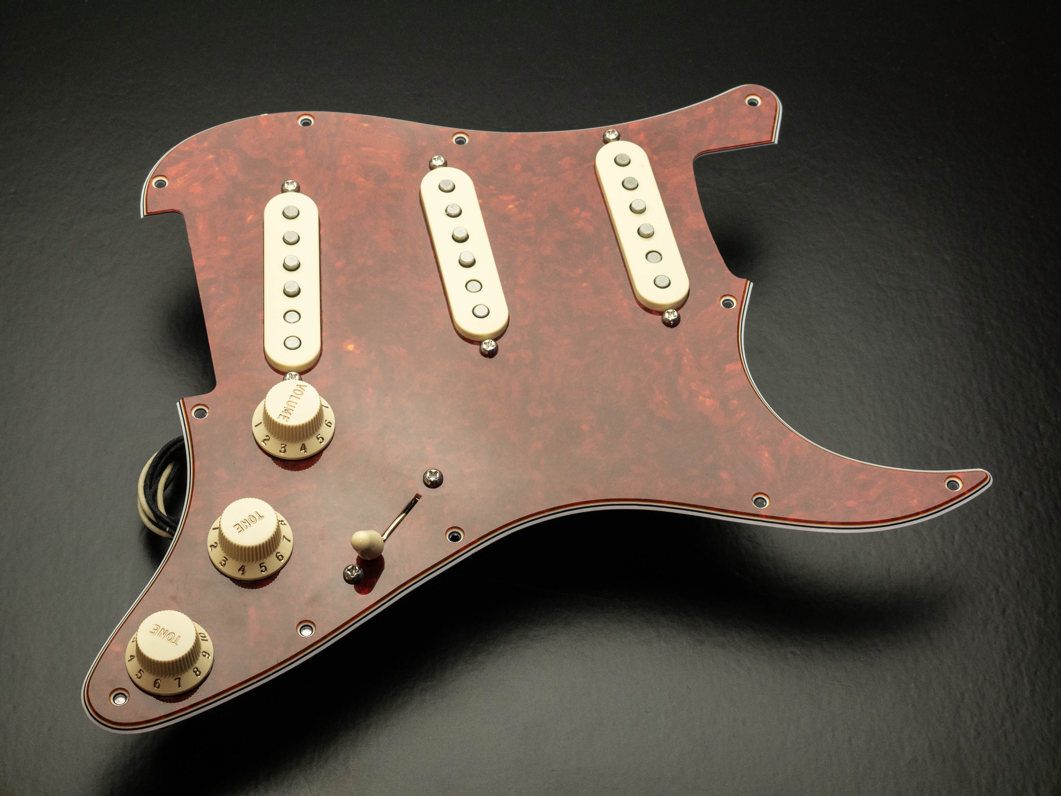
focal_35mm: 84
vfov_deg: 17.6
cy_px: 398
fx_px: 2576
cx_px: 530
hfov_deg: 23.3
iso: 800
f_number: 10
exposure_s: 1/50
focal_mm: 42
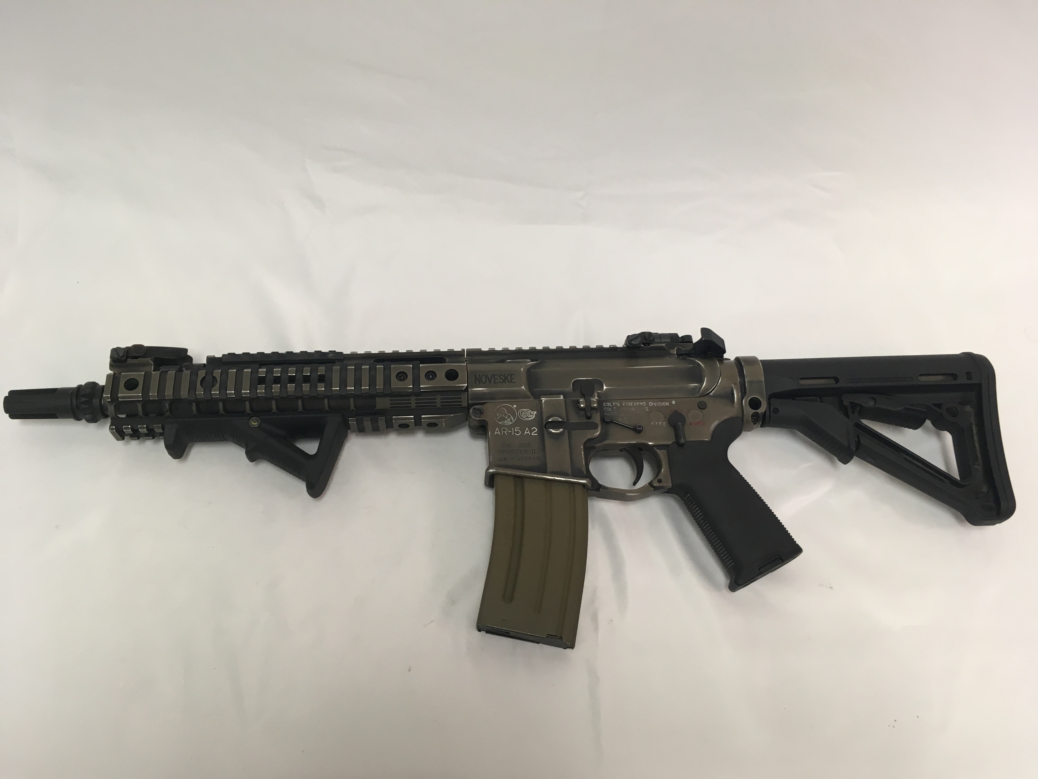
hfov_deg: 61.7
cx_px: 519
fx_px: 870
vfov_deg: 48.2
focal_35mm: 29
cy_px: 390
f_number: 2.2
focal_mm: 4.15
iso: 50
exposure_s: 1/30
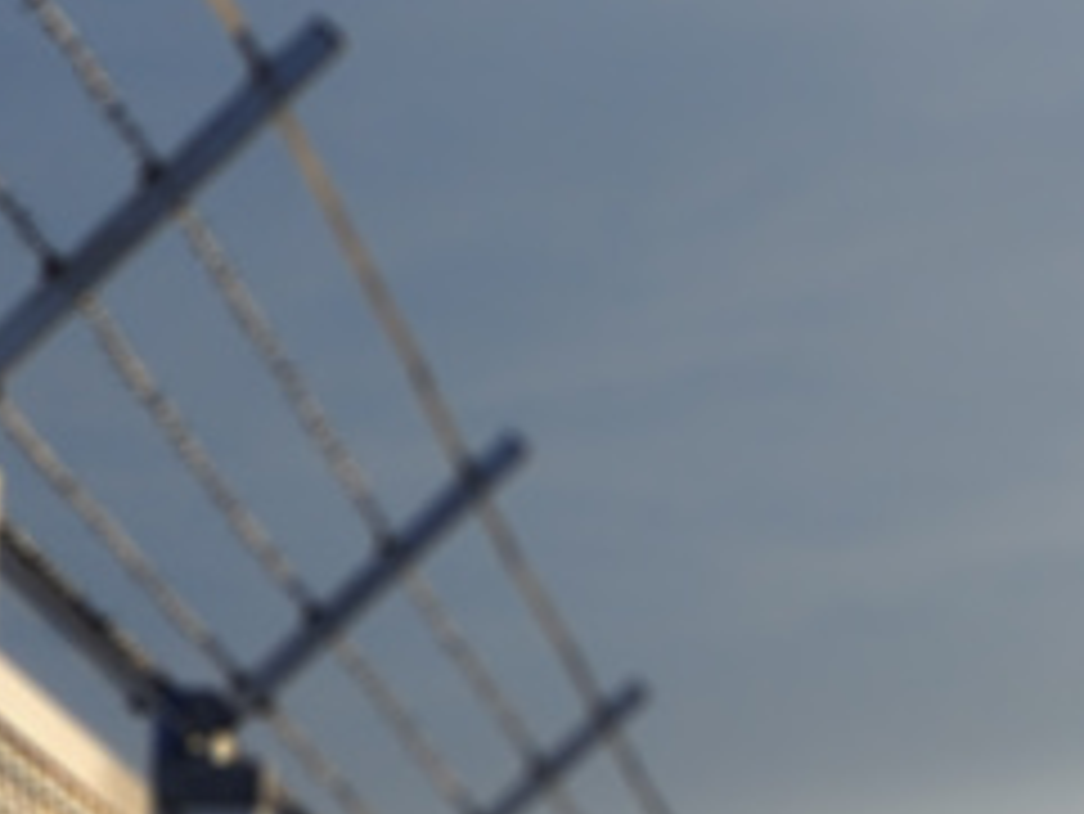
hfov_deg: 8.4
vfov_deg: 8.0
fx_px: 5702
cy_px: 1225
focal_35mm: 182
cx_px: -2602
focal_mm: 18
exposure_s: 1/320
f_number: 9
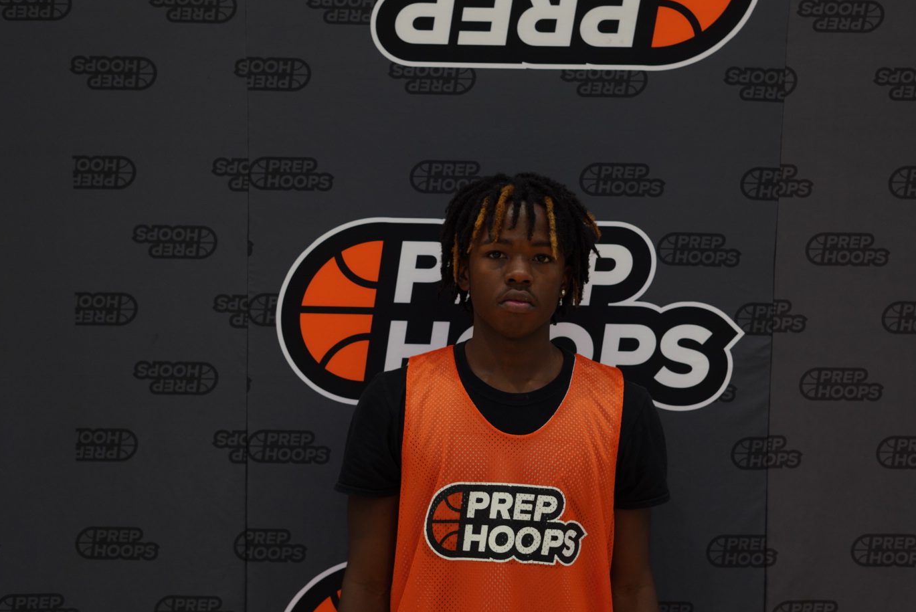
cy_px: 314
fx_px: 1502
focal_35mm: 59
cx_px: 512
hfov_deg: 33.9
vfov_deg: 23.0
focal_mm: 50
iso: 500
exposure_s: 1/125
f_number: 4
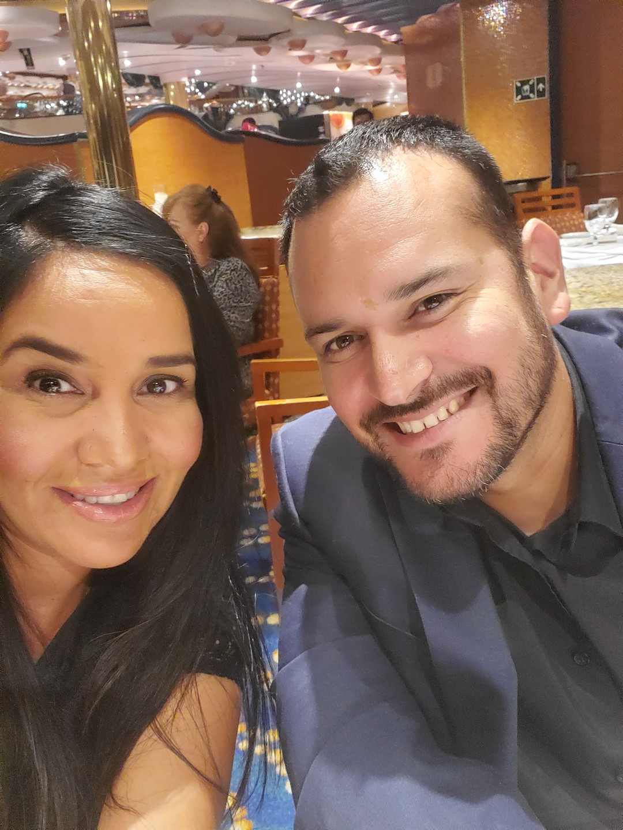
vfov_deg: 56.8
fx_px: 768
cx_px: 312
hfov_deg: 44.2
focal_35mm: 32
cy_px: 415
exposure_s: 1/30
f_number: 1.9
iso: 640
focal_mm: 3.3
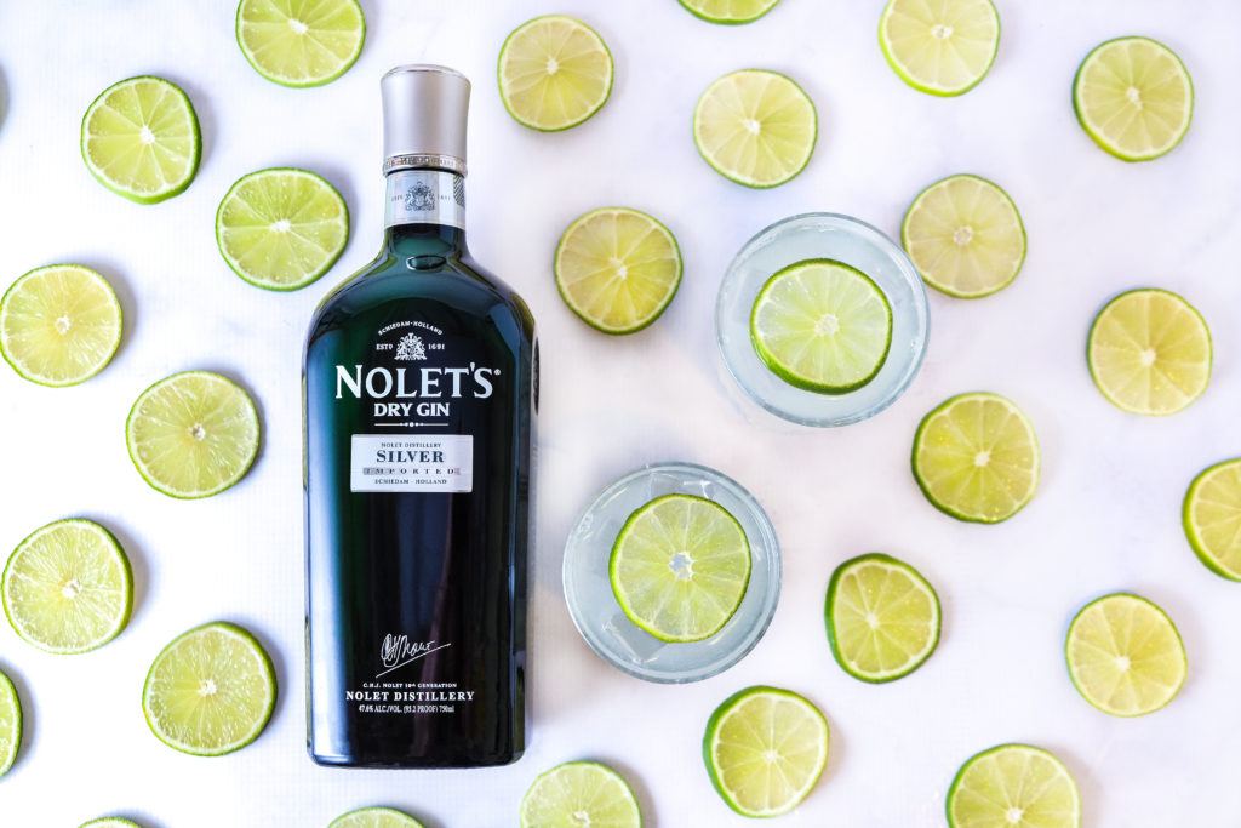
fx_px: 1310
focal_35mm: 38
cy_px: 414
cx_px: 620
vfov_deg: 35.1
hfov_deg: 50.7
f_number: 3.6
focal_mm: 25.4
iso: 400
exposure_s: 1/80
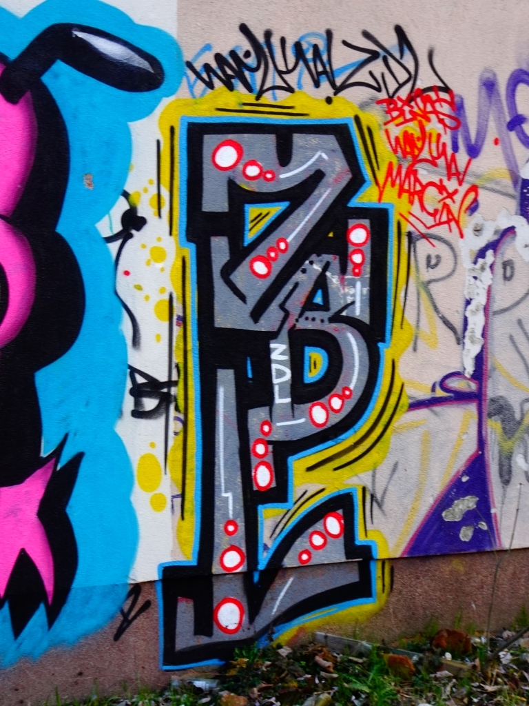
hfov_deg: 31.5
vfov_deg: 41.2
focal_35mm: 46
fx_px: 937
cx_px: 264
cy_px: 353
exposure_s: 1/50
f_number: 4.5
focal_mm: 7.53
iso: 80
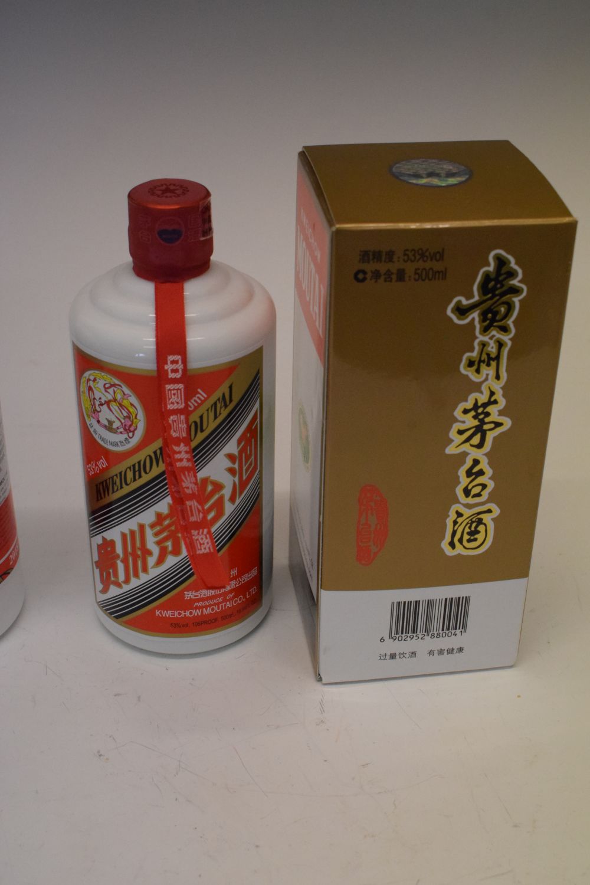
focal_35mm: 48
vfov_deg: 41.1
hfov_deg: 28.1
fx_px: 1180
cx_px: 295
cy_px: 442
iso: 3200
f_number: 7.1
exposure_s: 1/200
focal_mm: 32
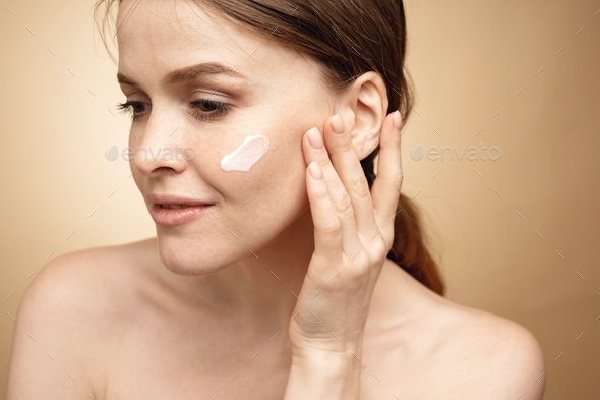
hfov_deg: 39.6
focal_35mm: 50
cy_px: 200
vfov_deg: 27.0
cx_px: 300
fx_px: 833
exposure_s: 1/160
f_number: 6.3
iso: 80
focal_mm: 50
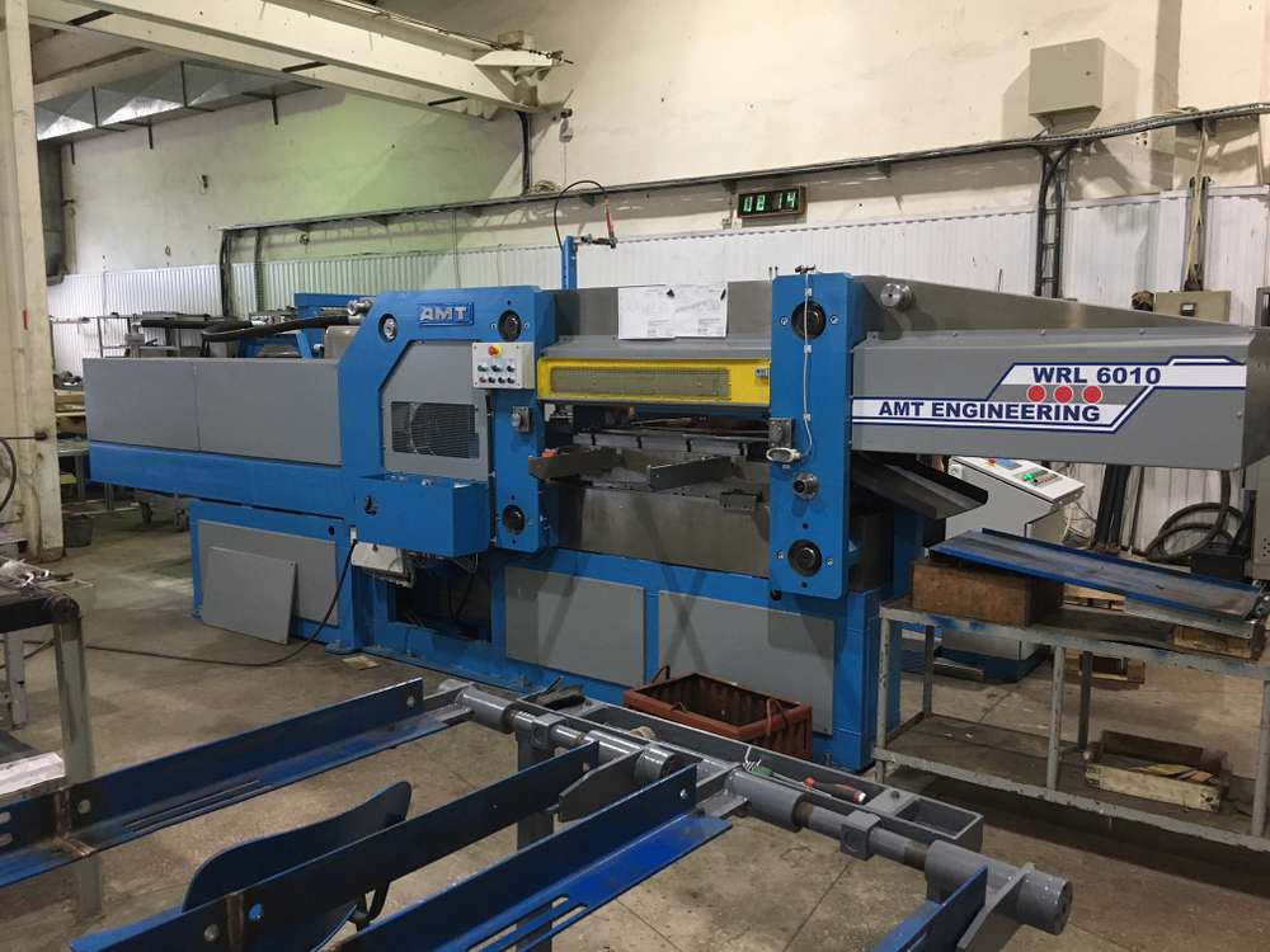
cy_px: 476
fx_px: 1064
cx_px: 635
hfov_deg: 61.7
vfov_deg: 48.2
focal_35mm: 29
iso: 160
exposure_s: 1/33
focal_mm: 4.15
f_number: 2.2
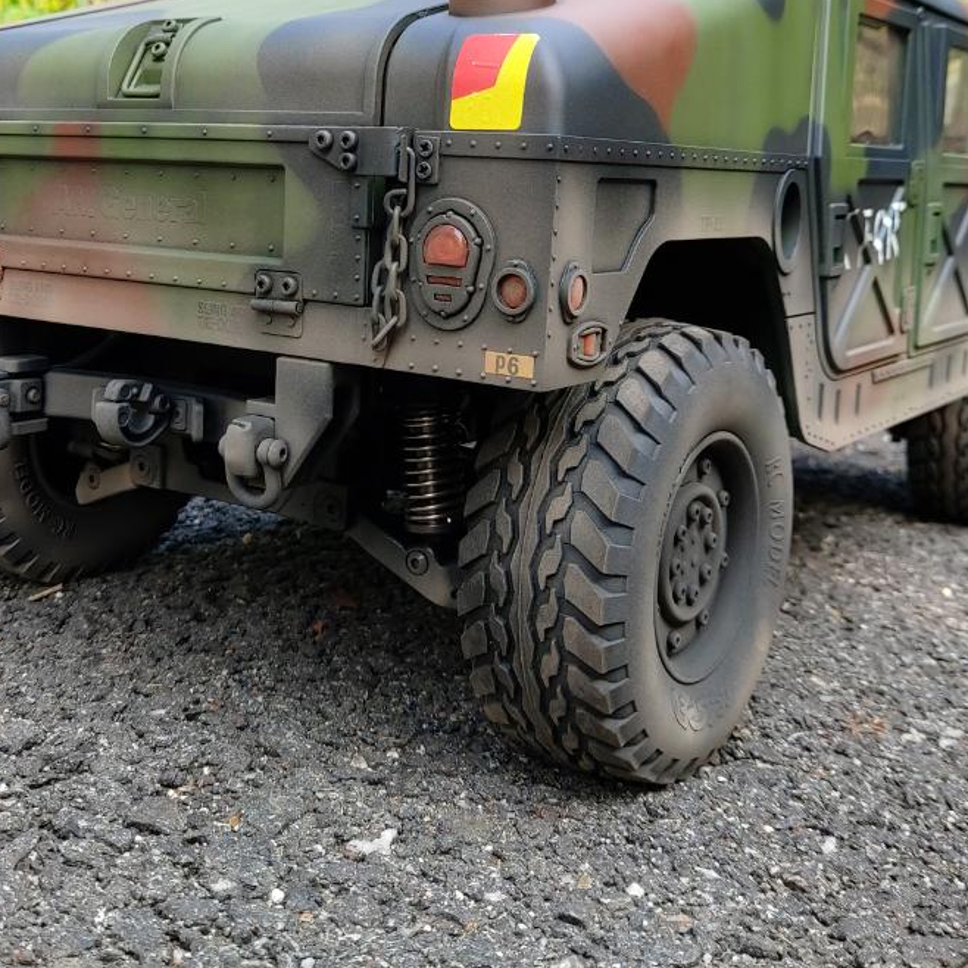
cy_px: 324
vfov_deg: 38.7
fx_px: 1360
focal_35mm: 43
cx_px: 360
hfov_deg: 38.9
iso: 50
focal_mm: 4.58
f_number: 2
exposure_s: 1/136
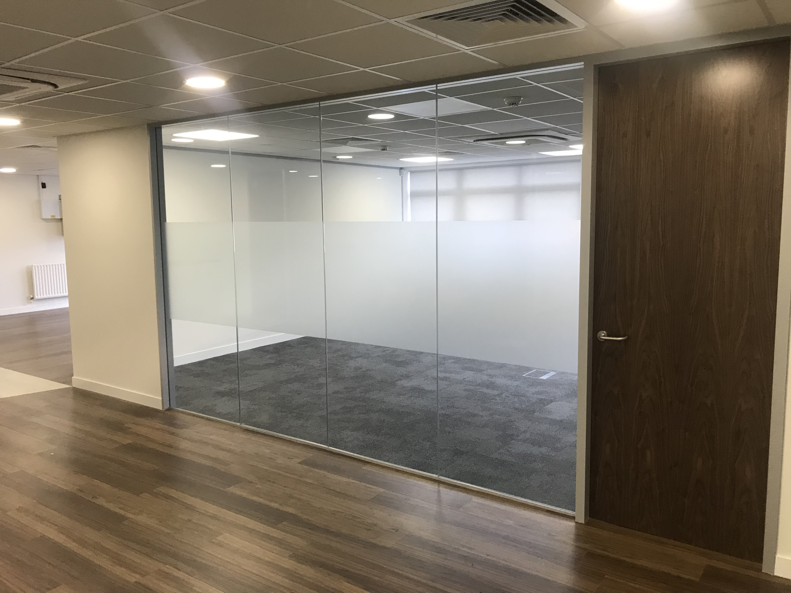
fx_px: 640
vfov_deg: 49.7
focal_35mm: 28
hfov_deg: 63.4
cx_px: 396
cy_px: 296
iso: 40
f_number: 1.8
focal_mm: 3.99
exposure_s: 1/33
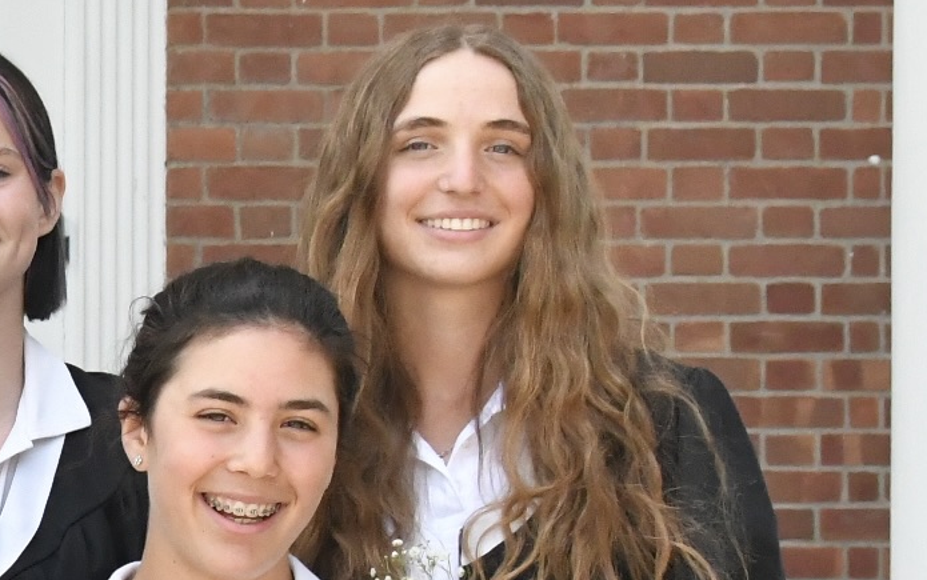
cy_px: 807
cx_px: -407
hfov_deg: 13.5
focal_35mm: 147
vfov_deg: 8.8
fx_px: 3715
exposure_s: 1/2000
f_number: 8
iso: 3200
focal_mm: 29
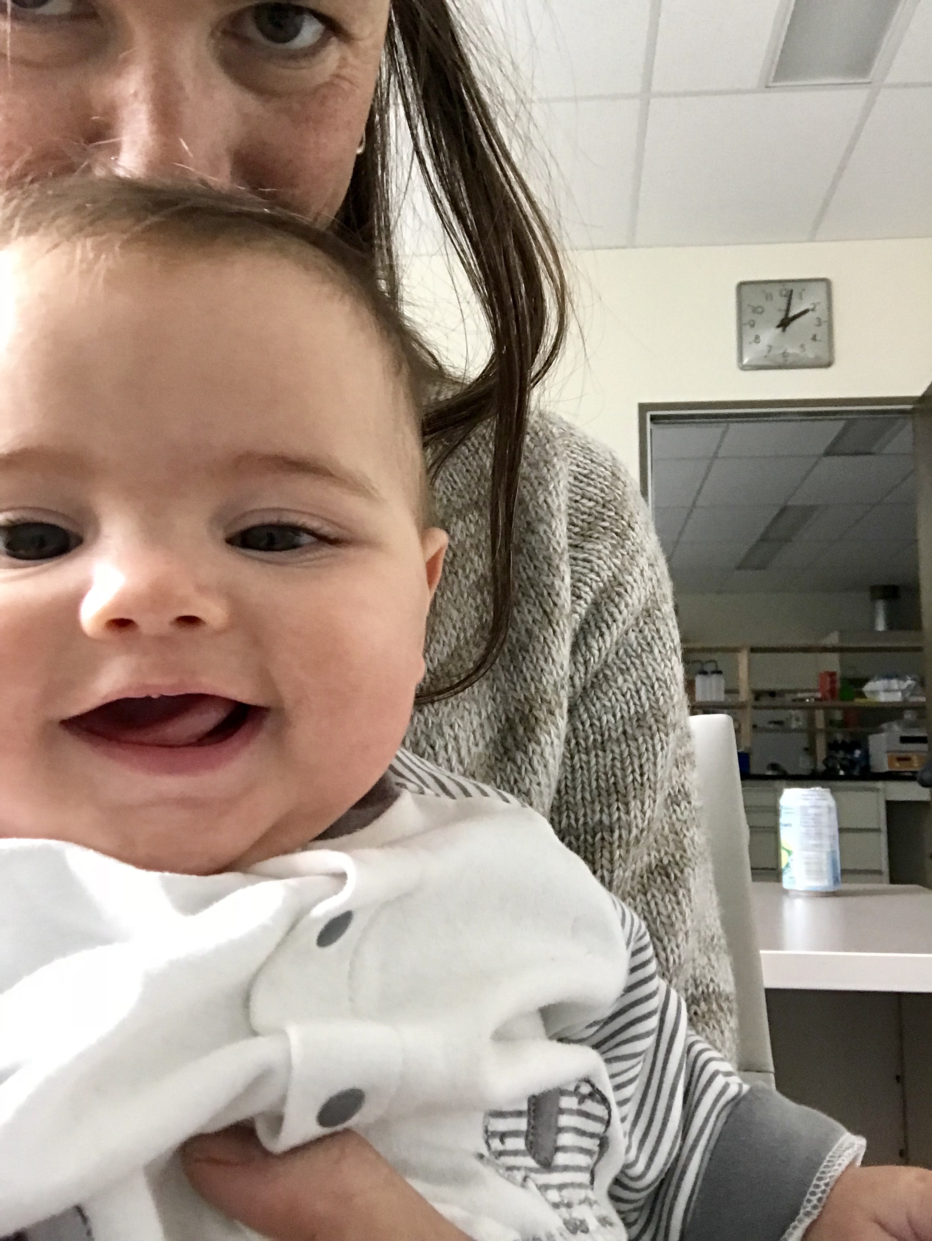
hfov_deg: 44.2
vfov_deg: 56.8
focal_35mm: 32
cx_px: 466
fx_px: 1147
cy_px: 620
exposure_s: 1/30
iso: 160
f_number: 2.2
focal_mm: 2.87
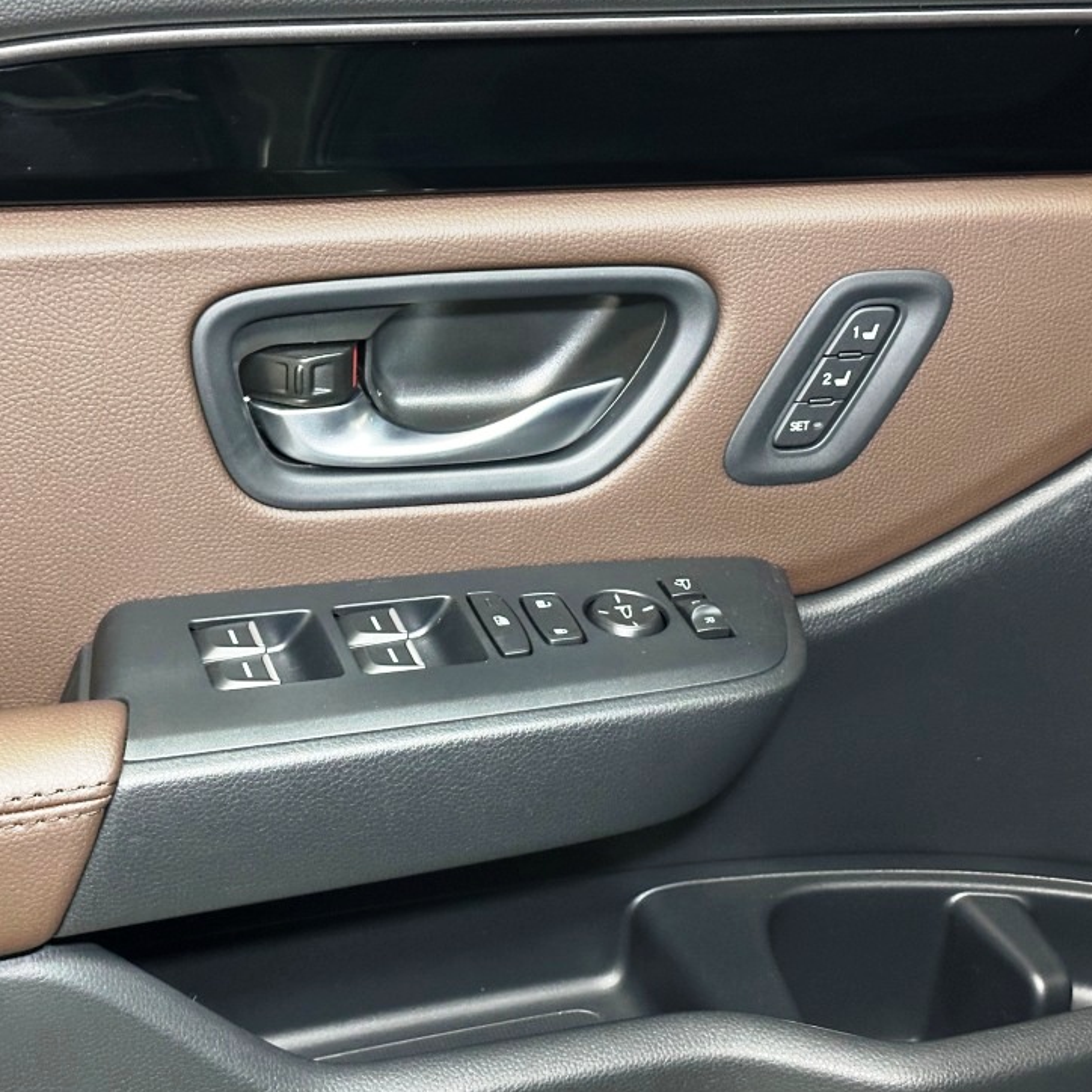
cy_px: 546
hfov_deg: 28.6
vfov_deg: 28.6
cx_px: 519
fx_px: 2141
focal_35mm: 60
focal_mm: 6.86
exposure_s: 1/30
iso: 640
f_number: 1.78
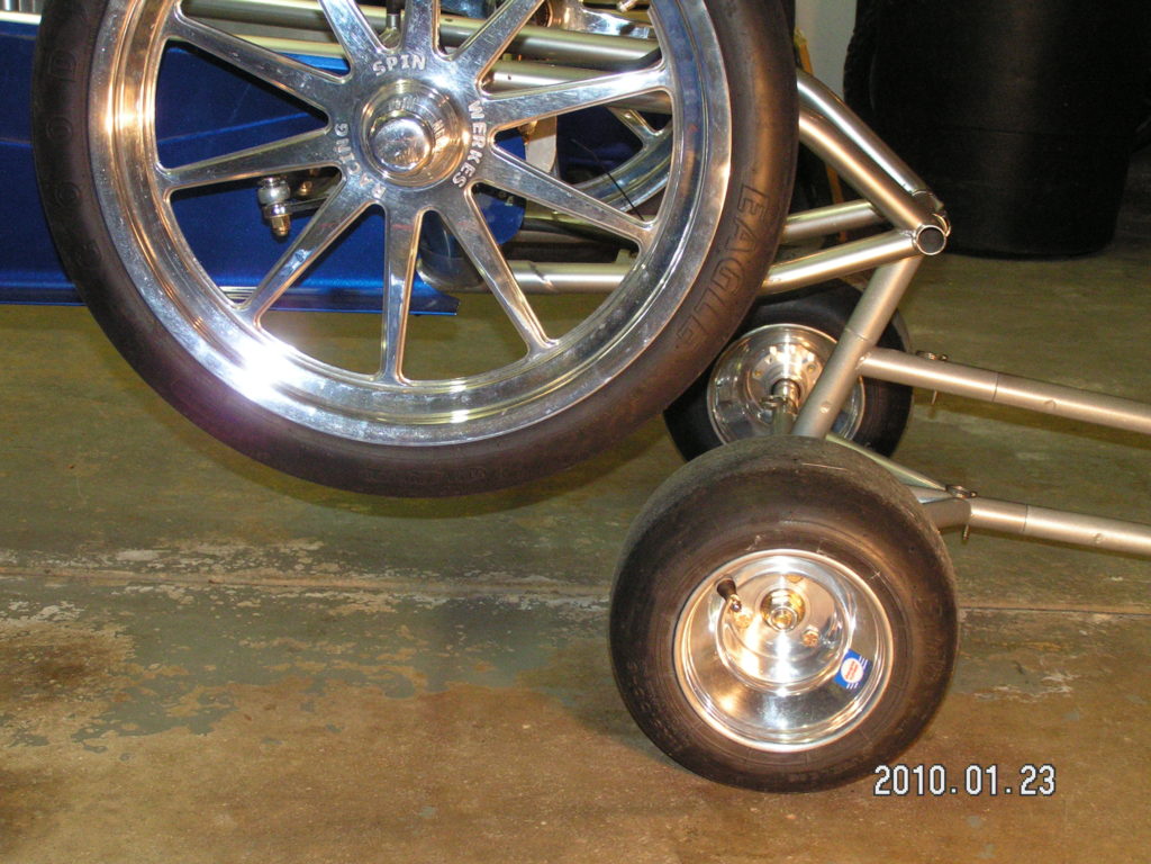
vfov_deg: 21.9
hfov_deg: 29.0
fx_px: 2228
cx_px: 576
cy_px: 432
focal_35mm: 67
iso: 200
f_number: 3.2
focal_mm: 11.1
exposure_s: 1/80
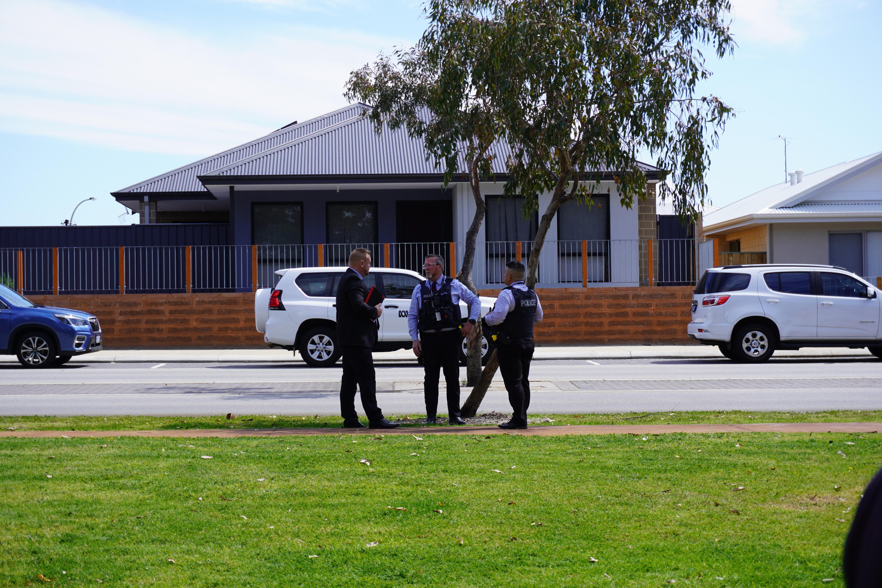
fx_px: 1837
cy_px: 294
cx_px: 441
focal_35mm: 75
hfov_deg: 27.0
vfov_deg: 18.2
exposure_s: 1/320
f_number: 5.6
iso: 100
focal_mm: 50
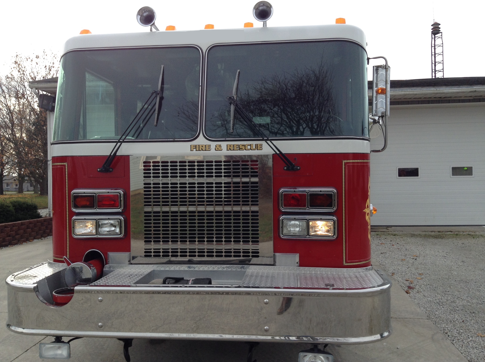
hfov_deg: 55.4
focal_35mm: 33
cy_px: 181
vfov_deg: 42.8
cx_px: 242
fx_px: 462
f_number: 2.4
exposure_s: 1/495
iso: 25
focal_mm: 3.3
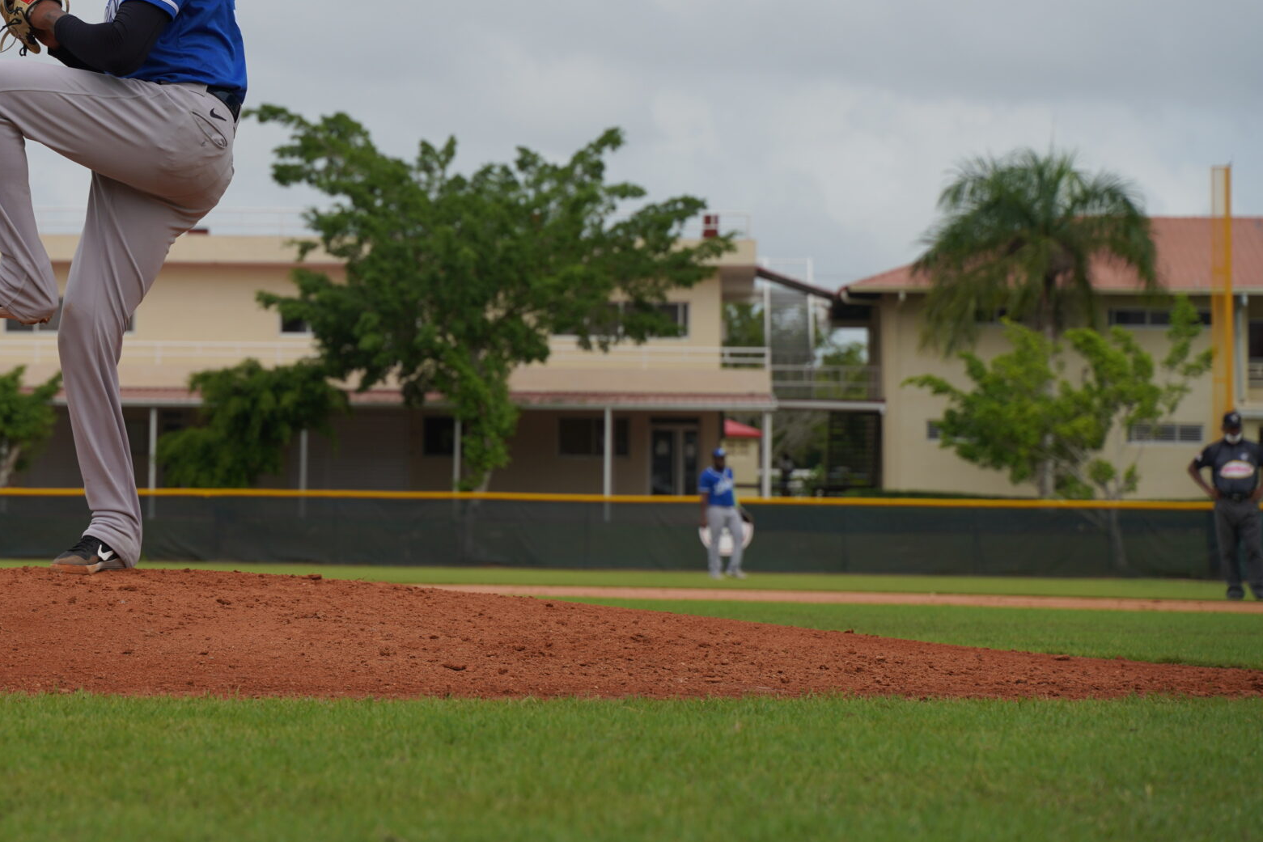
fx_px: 4315
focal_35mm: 123
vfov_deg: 11.1
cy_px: 204
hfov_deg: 16.5
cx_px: 228
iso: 100
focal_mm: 75
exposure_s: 1/1000
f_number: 5
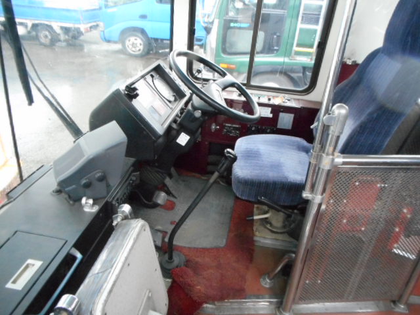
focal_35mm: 25
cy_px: 158
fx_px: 303
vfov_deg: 54.9
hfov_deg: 69.4
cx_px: 210
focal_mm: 4.5
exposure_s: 1/30
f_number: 3.7
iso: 800
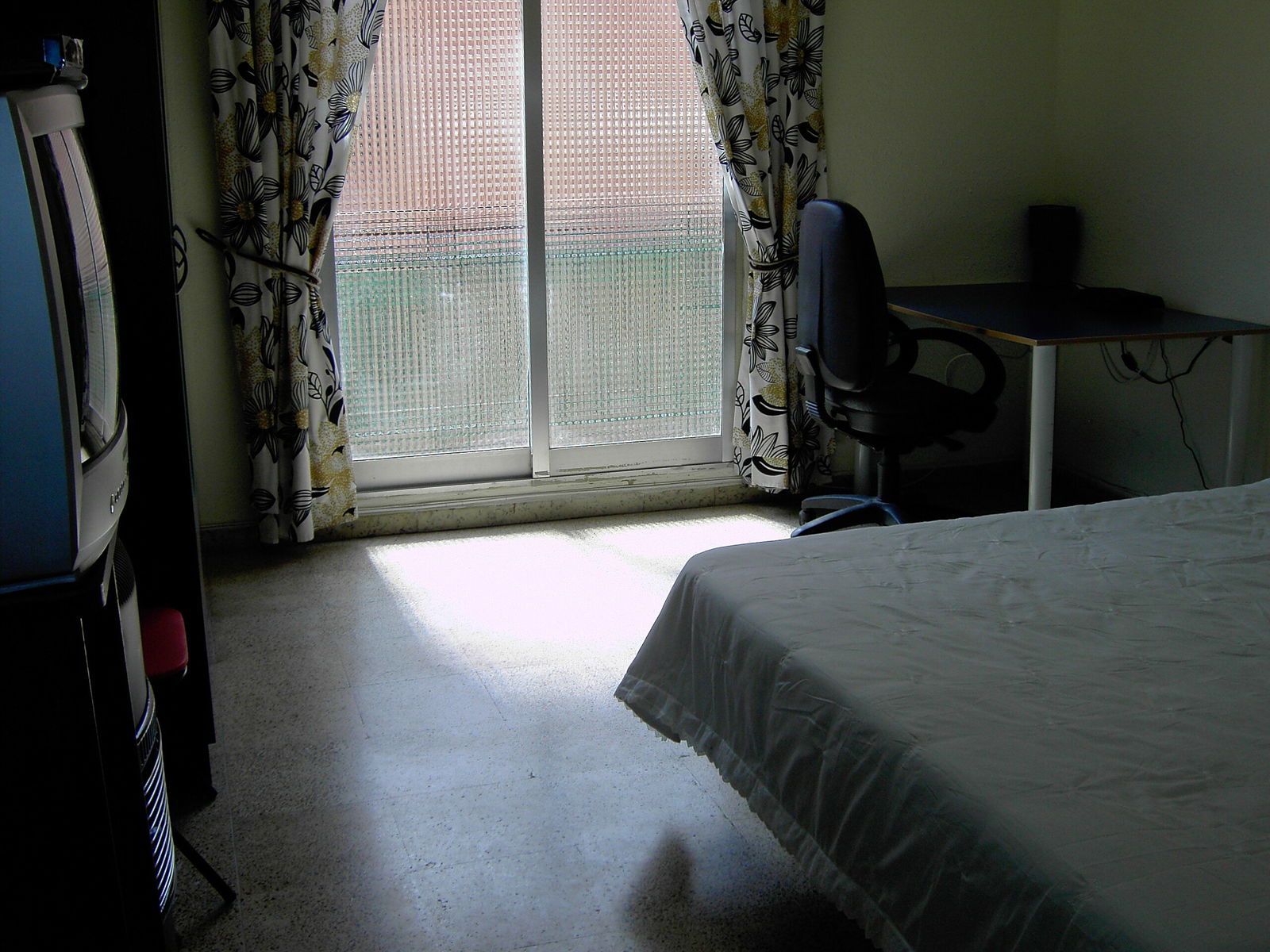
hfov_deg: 52.6
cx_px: 635
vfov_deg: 40.7
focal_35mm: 35
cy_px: 476
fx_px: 1284
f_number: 4.8
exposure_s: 1/125
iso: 100
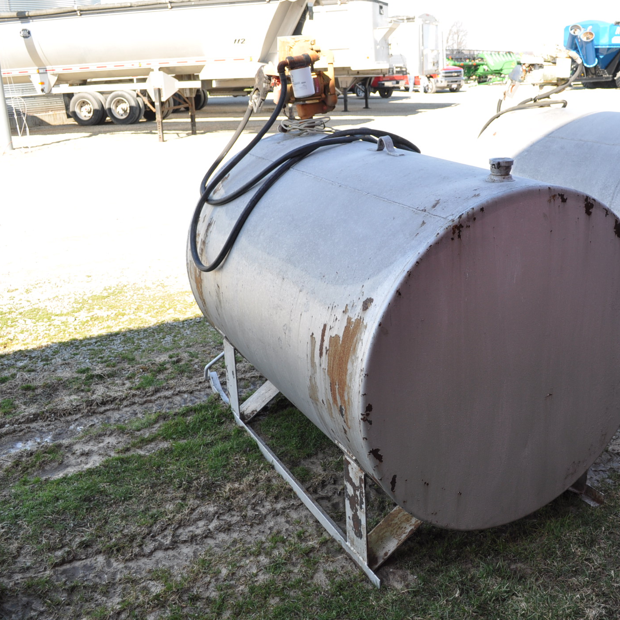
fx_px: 790
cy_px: 309
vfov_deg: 42.8
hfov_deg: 42.5
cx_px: 393
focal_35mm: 39
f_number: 6.3
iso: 200
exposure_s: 1/160
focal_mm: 20
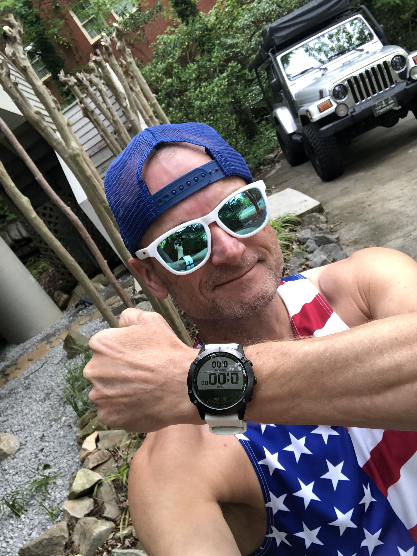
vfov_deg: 56.8
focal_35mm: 32
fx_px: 513
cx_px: 208
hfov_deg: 44.2
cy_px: 278
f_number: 2.2
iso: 160
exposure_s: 1/120
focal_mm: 2.87
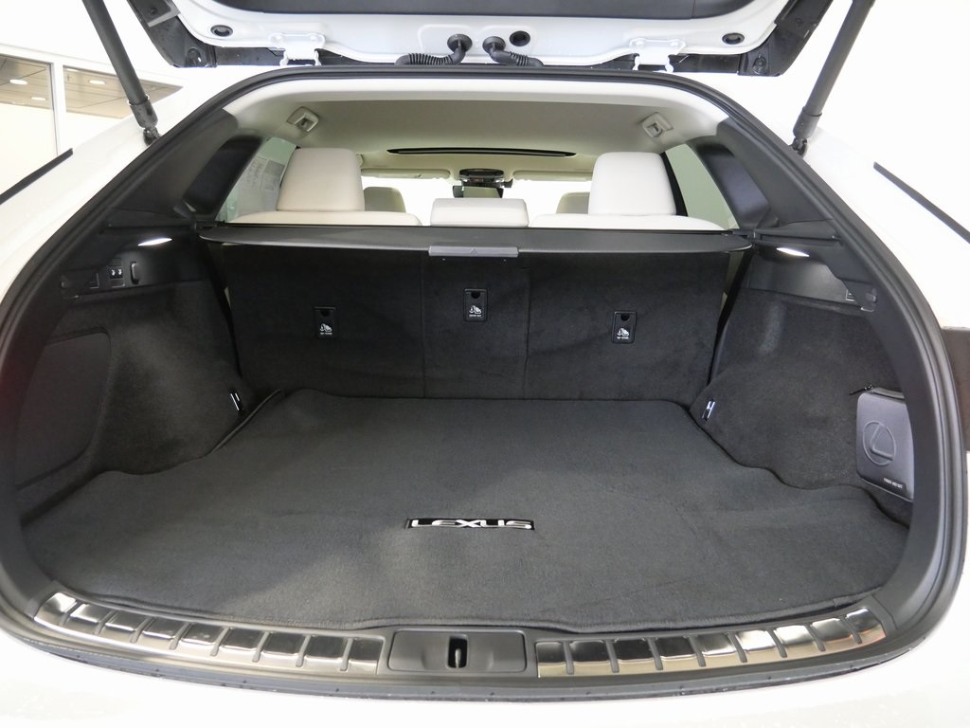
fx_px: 673
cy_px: 364
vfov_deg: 56.8
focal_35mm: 24
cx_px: 485
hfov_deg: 71.6
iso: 3200
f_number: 3.5
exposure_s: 1/20
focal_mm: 12
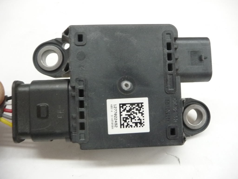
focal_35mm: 28
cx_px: 119
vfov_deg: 49.7
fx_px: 193
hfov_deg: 63.4
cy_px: 90
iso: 400
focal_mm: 4.7
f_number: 3.3
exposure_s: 1/30
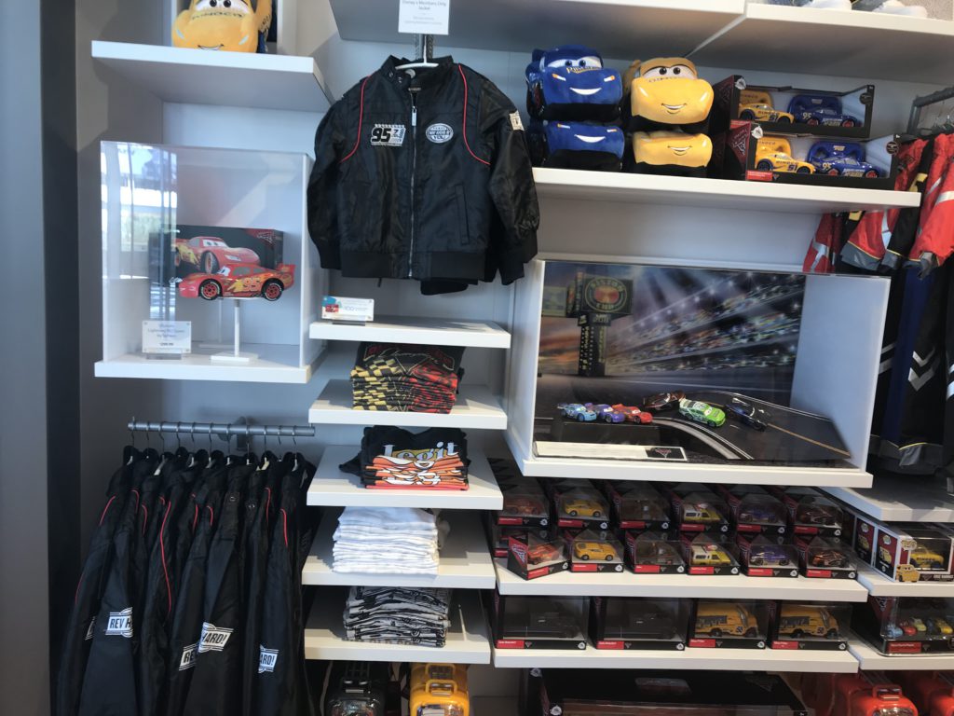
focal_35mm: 28
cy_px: 358
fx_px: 772
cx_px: 477
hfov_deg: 63.4
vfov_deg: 49.7
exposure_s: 1/60
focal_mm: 3.99
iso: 32
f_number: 1.8
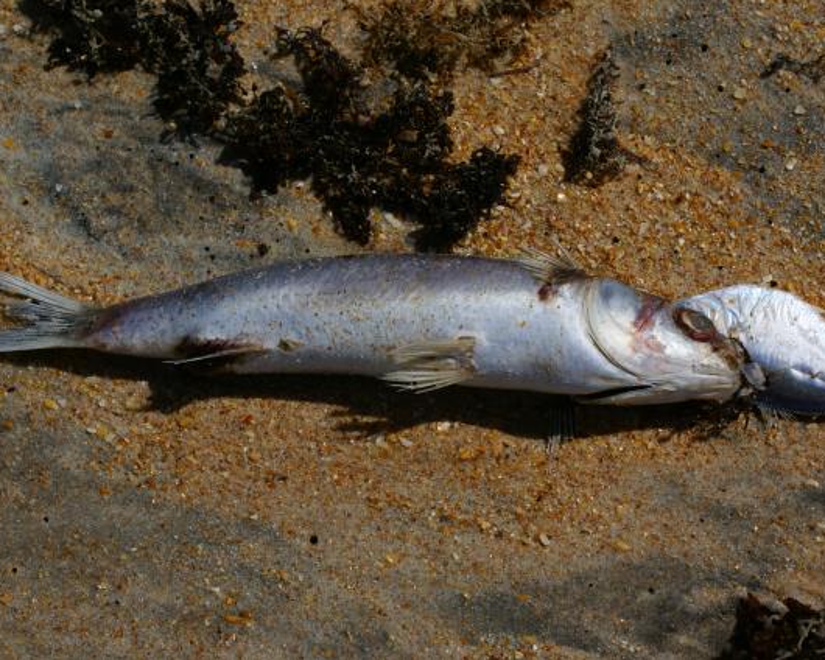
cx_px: 461
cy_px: 329
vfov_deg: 18.1
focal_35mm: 85
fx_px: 2075
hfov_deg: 22.5
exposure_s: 1/640
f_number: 13
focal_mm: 50
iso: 100
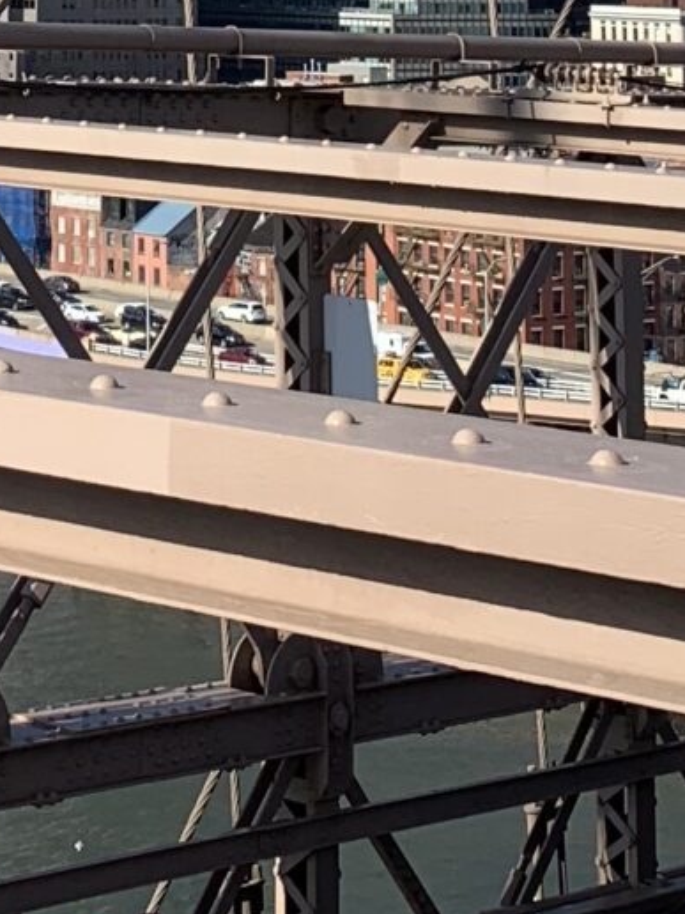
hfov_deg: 11.3
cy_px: -489
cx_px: -80
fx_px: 3404
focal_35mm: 129
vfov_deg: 14.2
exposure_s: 1/1845
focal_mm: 4.25
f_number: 1.8
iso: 25
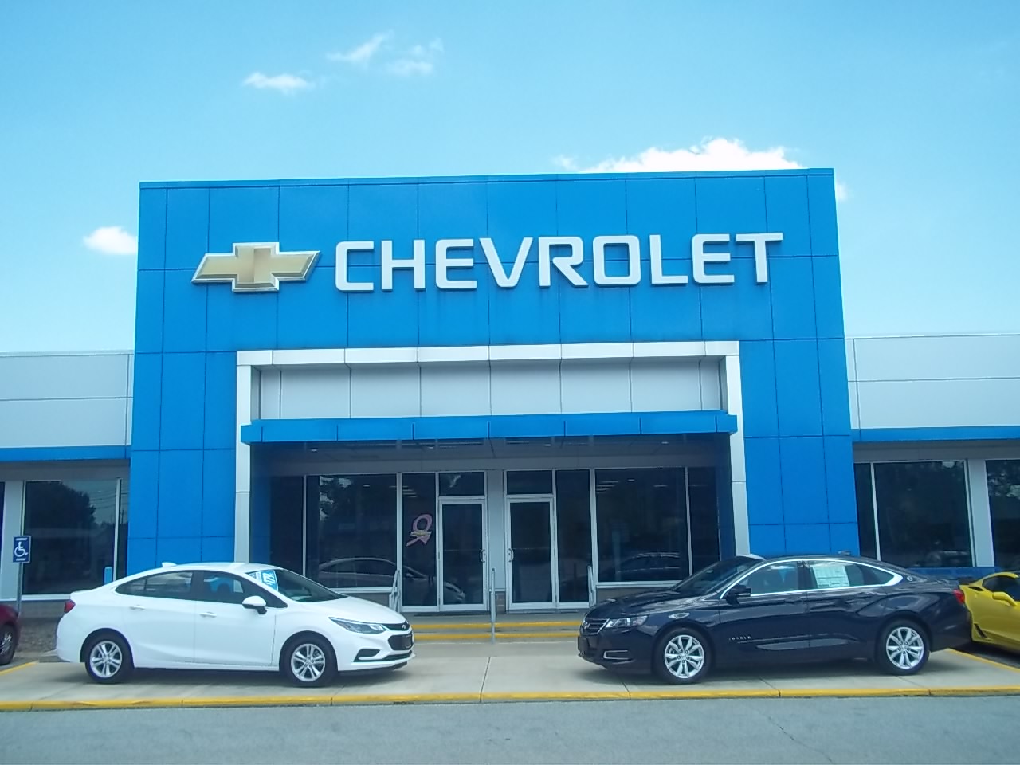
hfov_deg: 51.4
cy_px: 382
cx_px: 510
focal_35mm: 36
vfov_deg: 39.7
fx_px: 1061
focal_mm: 6.5
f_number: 8
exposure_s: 1/100
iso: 80
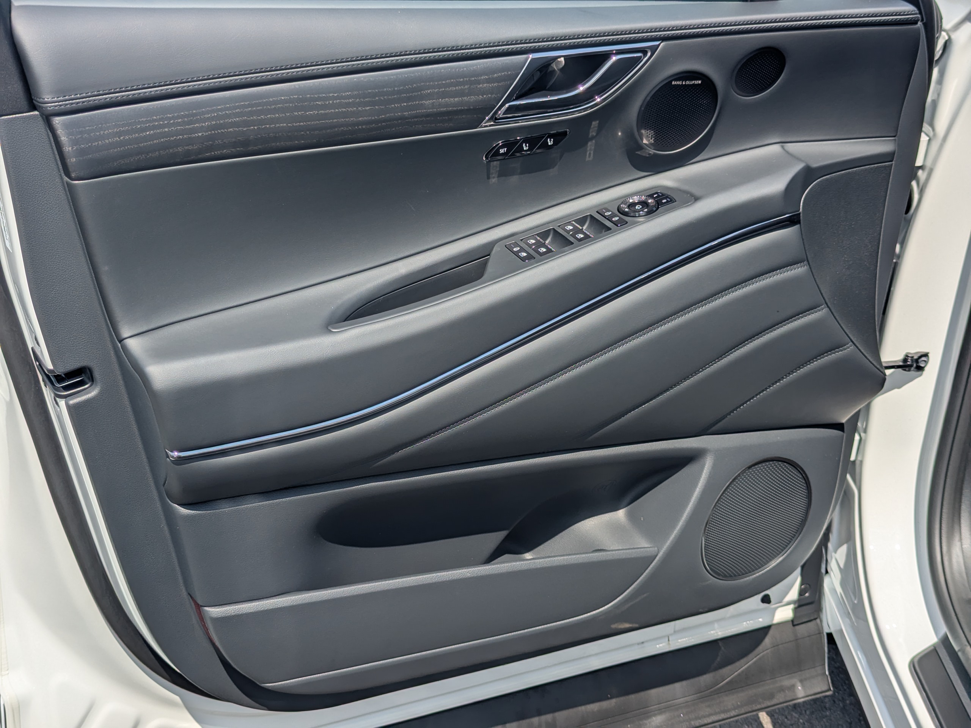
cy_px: 364
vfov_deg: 30.3
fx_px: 1346
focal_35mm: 48
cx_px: 486
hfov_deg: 39.7
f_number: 1.85
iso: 43
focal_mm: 6.81
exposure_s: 1/3300
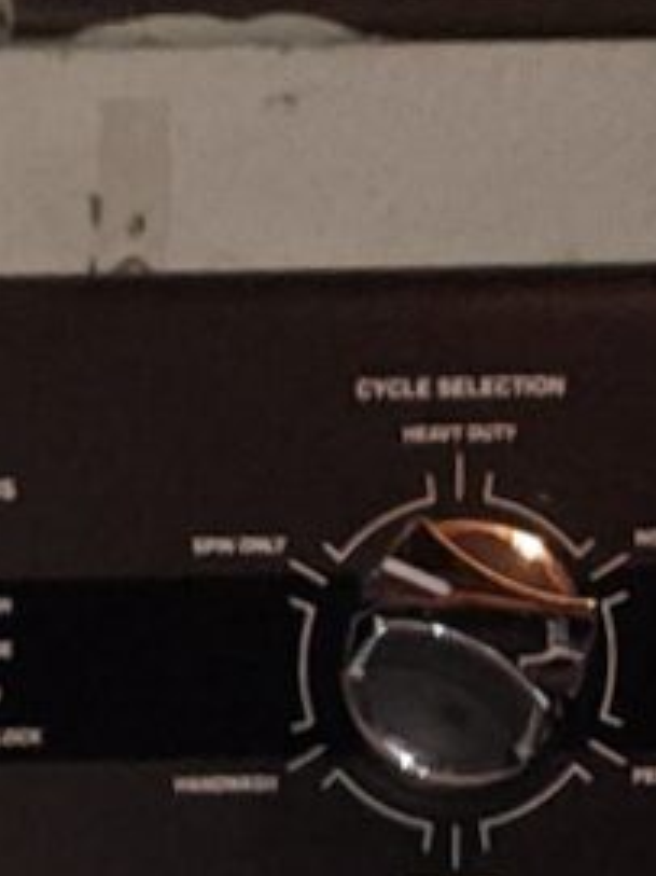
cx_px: -388
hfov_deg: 8.3
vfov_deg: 8.7
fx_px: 4400
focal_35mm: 174
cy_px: 2874
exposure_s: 1/40
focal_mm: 6.4
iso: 100
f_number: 1.8
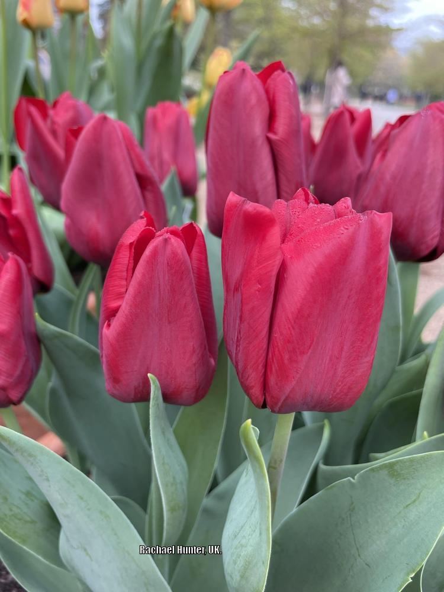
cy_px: 296
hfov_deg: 53.1
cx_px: 222
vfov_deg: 67.3
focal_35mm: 26
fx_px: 445
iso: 32
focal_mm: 4.2
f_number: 1.6
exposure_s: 1/255
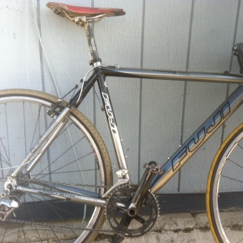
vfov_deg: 40.0
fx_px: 334
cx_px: 153
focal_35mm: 42
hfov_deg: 39.7
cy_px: 122
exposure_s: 1/120
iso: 80
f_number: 2.8
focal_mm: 3.85
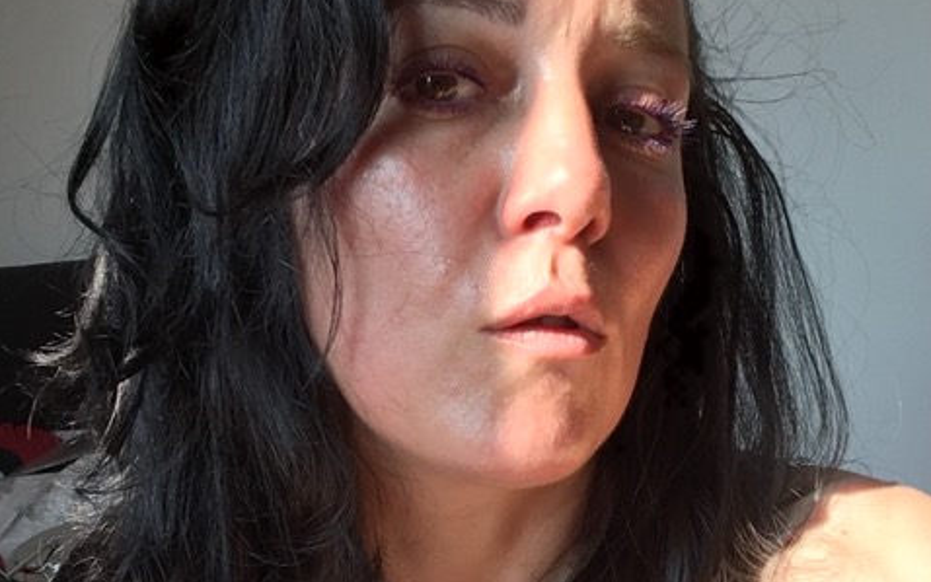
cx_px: 466
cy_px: 473
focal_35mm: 44
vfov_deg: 28.5
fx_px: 1117
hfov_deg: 45.3
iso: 50
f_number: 2.4
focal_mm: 2.15
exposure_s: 1/196
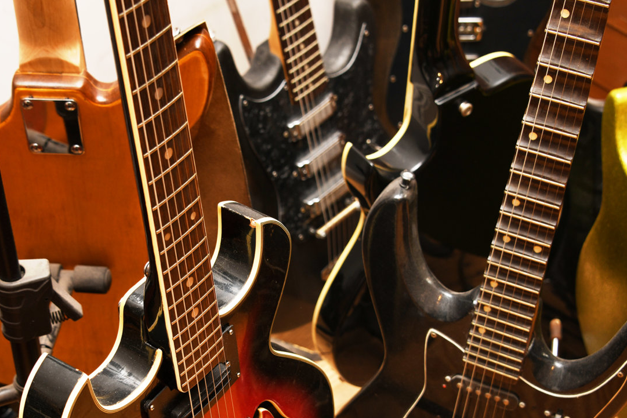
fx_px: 1289
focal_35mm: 74
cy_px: 297
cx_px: 327
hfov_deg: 27.3
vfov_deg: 18.3
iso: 200
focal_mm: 50
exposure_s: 1/15
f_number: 5
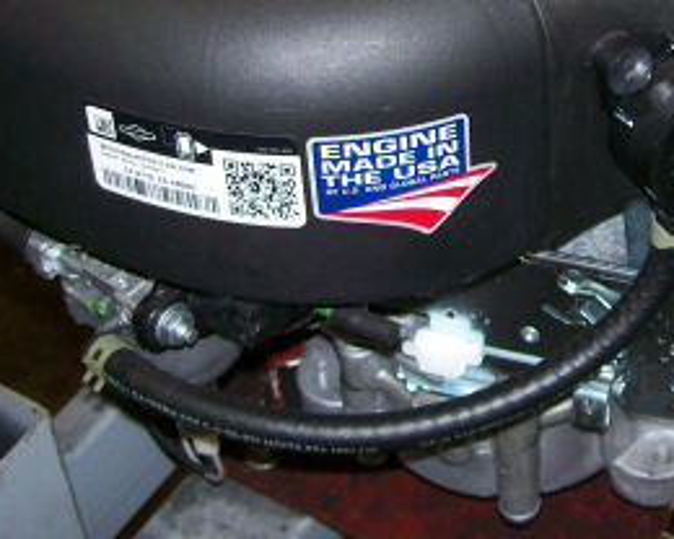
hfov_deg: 23.3
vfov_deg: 18.6
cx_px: 503
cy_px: 44
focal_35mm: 81
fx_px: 1616
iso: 80
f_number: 2.7
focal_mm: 6
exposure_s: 1/64
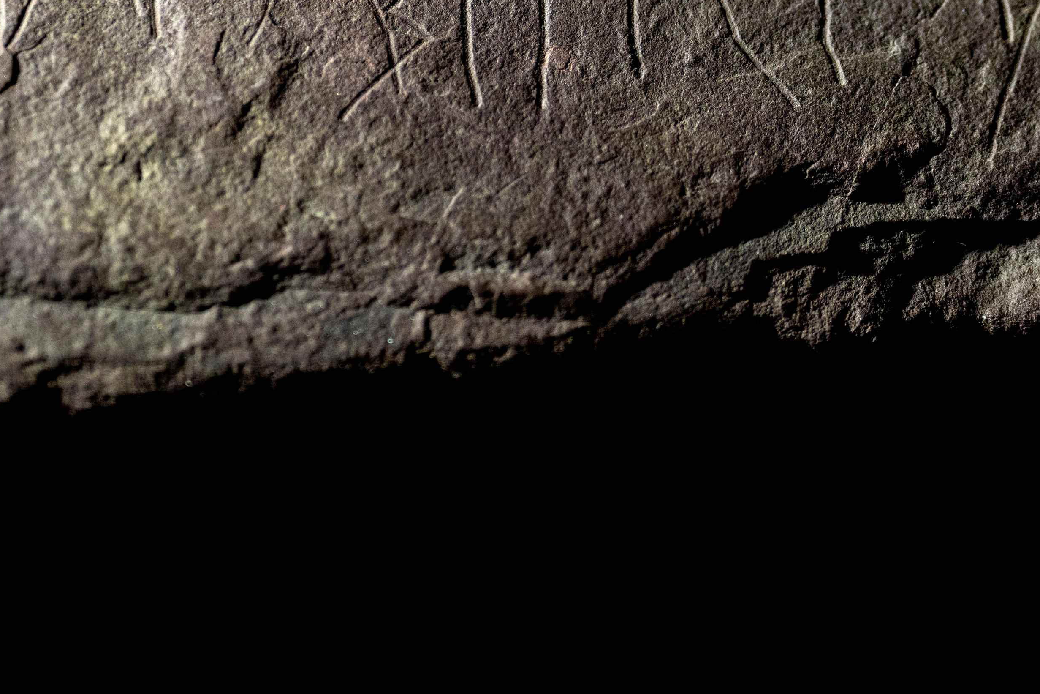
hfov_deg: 5.1
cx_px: 741
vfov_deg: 3.4
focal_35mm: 406
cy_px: 24
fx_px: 11728
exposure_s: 1/1250
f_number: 2.8
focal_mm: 200
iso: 1250
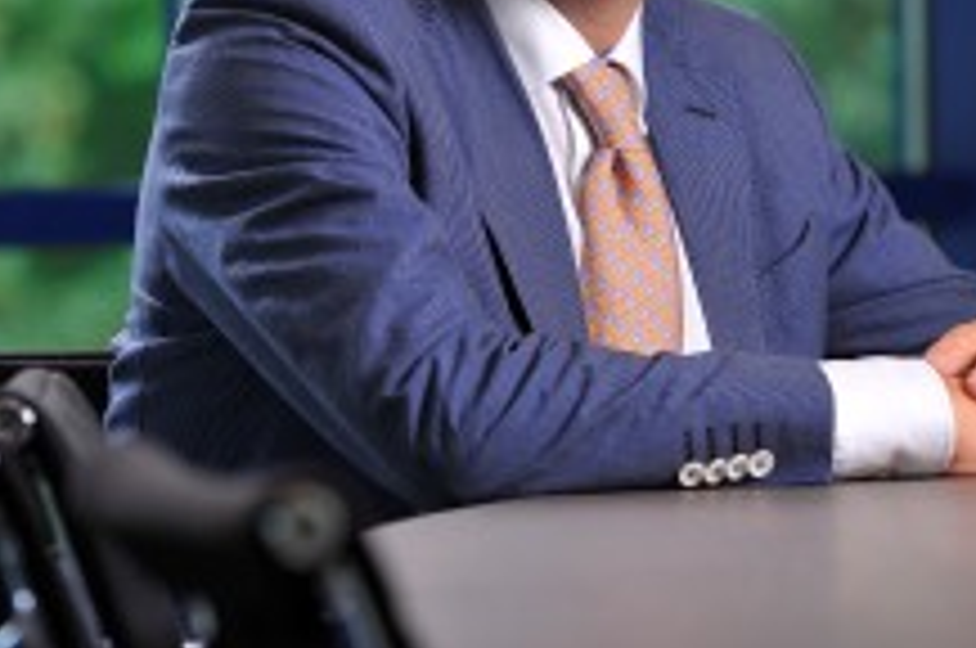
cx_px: 769
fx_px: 9745
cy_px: 4
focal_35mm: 360
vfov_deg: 3.8
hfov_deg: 5.7
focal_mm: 170
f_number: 6.3
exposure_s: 1/125
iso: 200
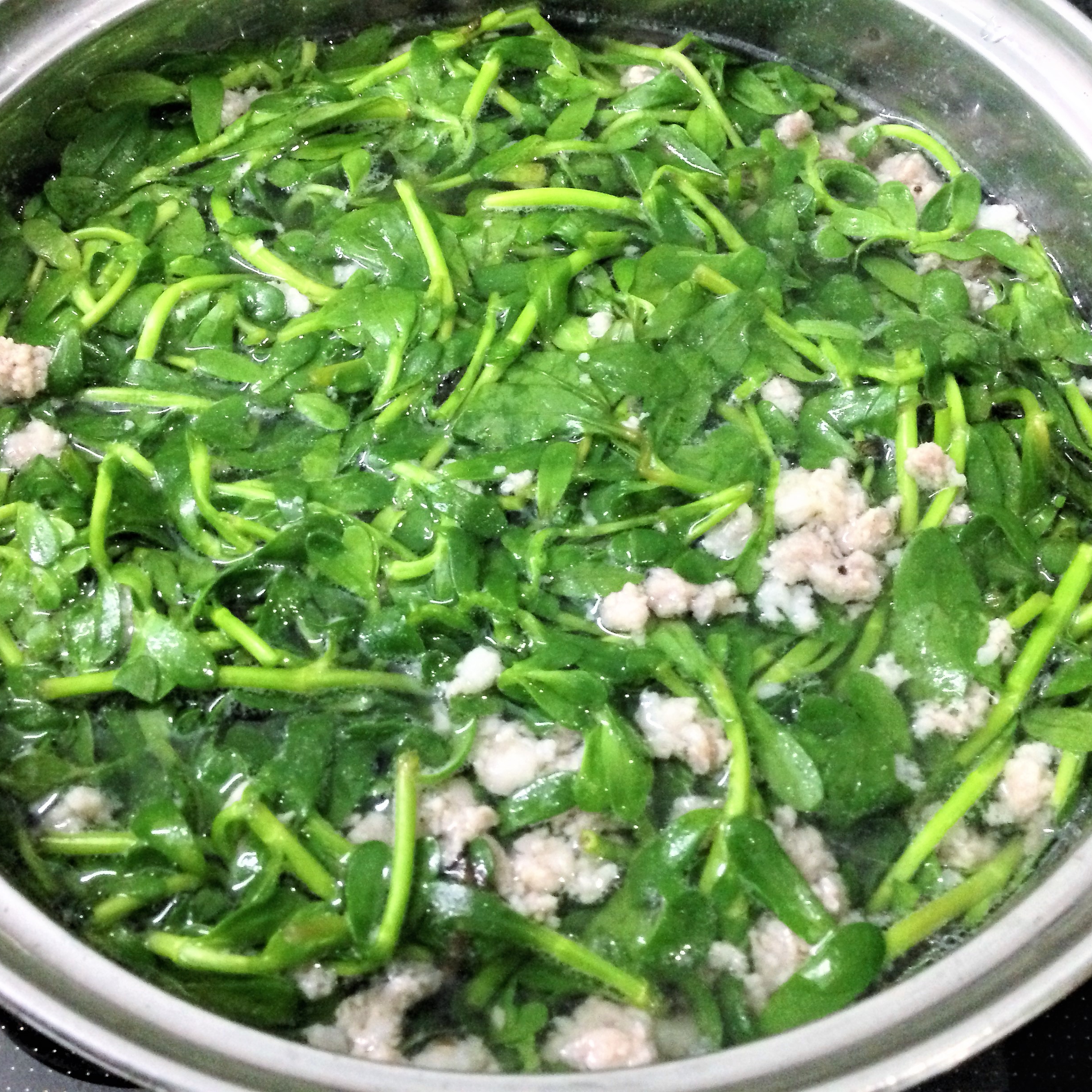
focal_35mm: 39
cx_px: 504
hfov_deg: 42.8
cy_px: 546
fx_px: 1392
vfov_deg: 42.8
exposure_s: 1/15
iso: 500
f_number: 2.4
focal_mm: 4.12
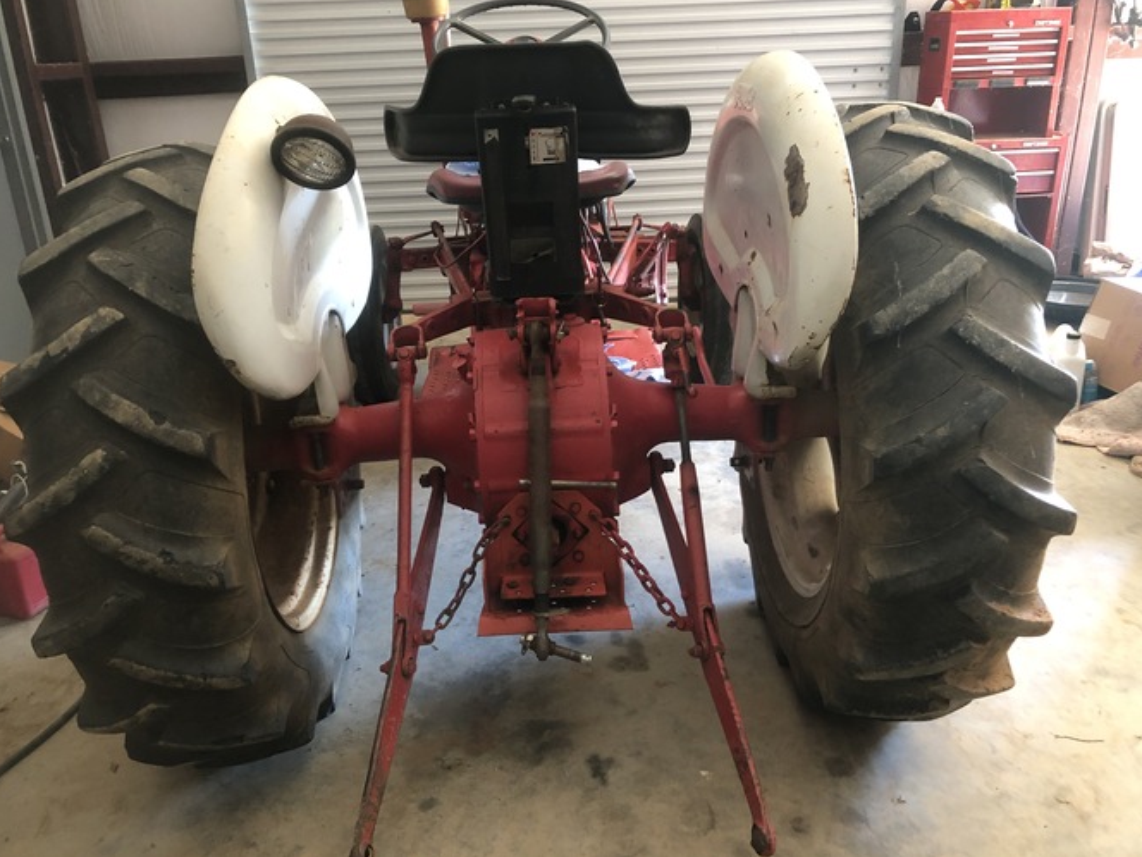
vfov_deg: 48.2
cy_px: 416
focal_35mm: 29
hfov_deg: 61.7
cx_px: 556
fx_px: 957
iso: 100
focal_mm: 3.99
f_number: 1.8
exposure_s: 1/9
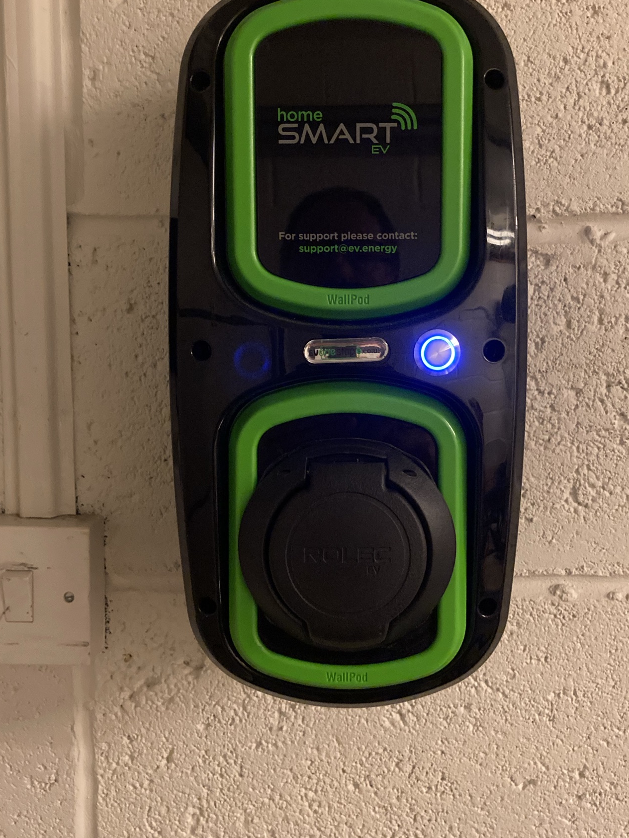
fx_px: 824
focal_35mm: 34
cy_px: 365
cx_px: 344
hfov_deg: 41.7
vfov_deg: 53.8
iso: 640
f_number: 1.8
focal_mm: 3.99
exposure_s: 1/17
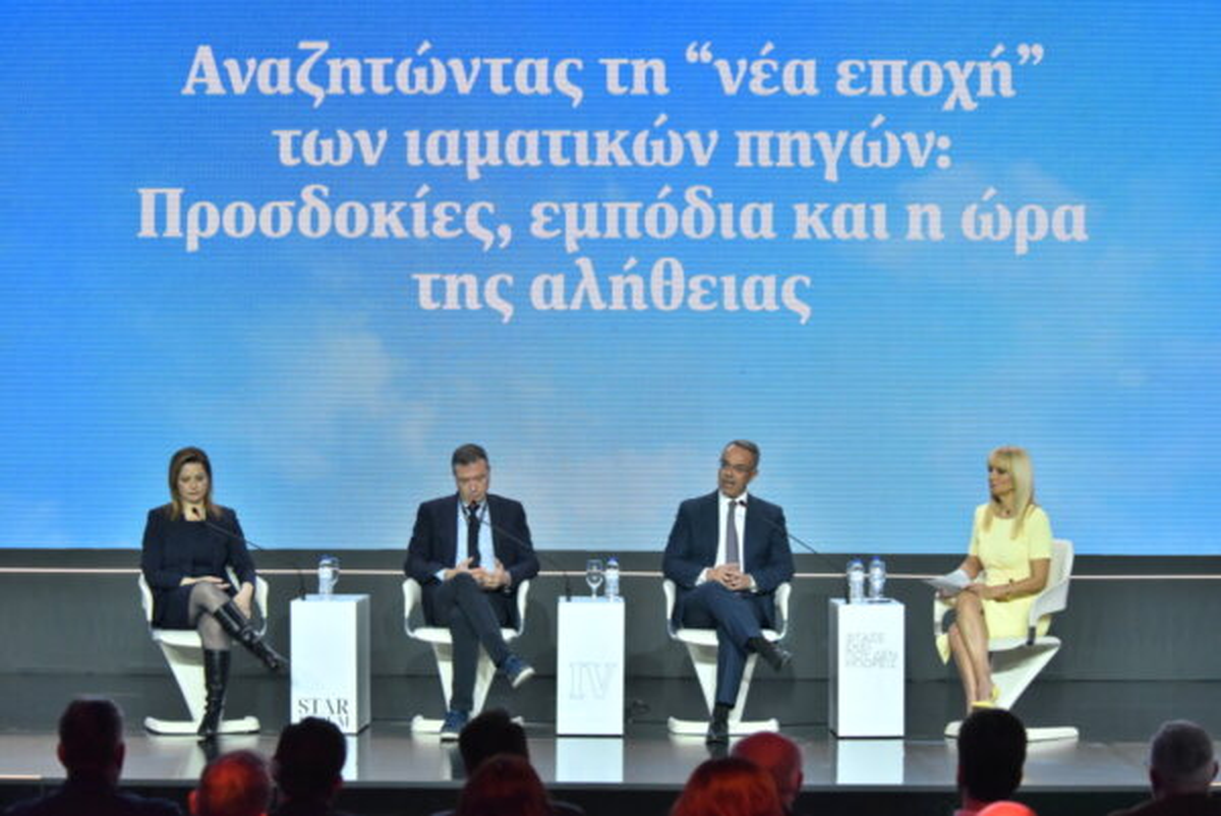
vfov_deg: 13.4
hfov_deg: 20.0
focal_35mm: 102
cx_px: 610
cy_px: 408
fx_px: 3462
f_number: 7.1
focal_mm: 102
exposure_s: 1/800
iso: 4000
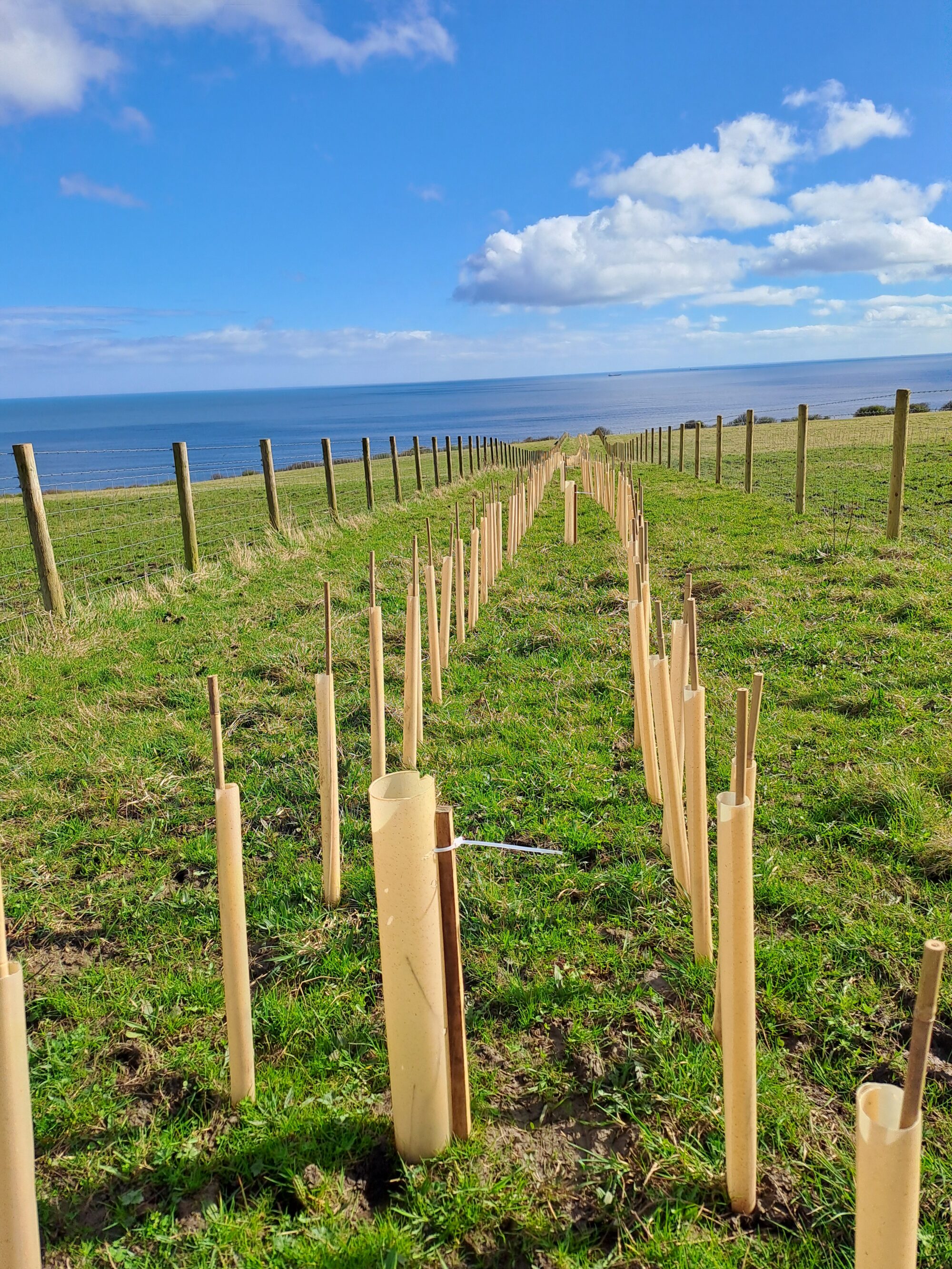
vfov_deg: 69.4
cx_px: 476
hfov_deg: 54.9
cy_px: 634
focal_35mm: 25
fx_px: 917
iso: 32
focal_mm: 4.65
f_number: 1.8
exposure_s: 1/1718
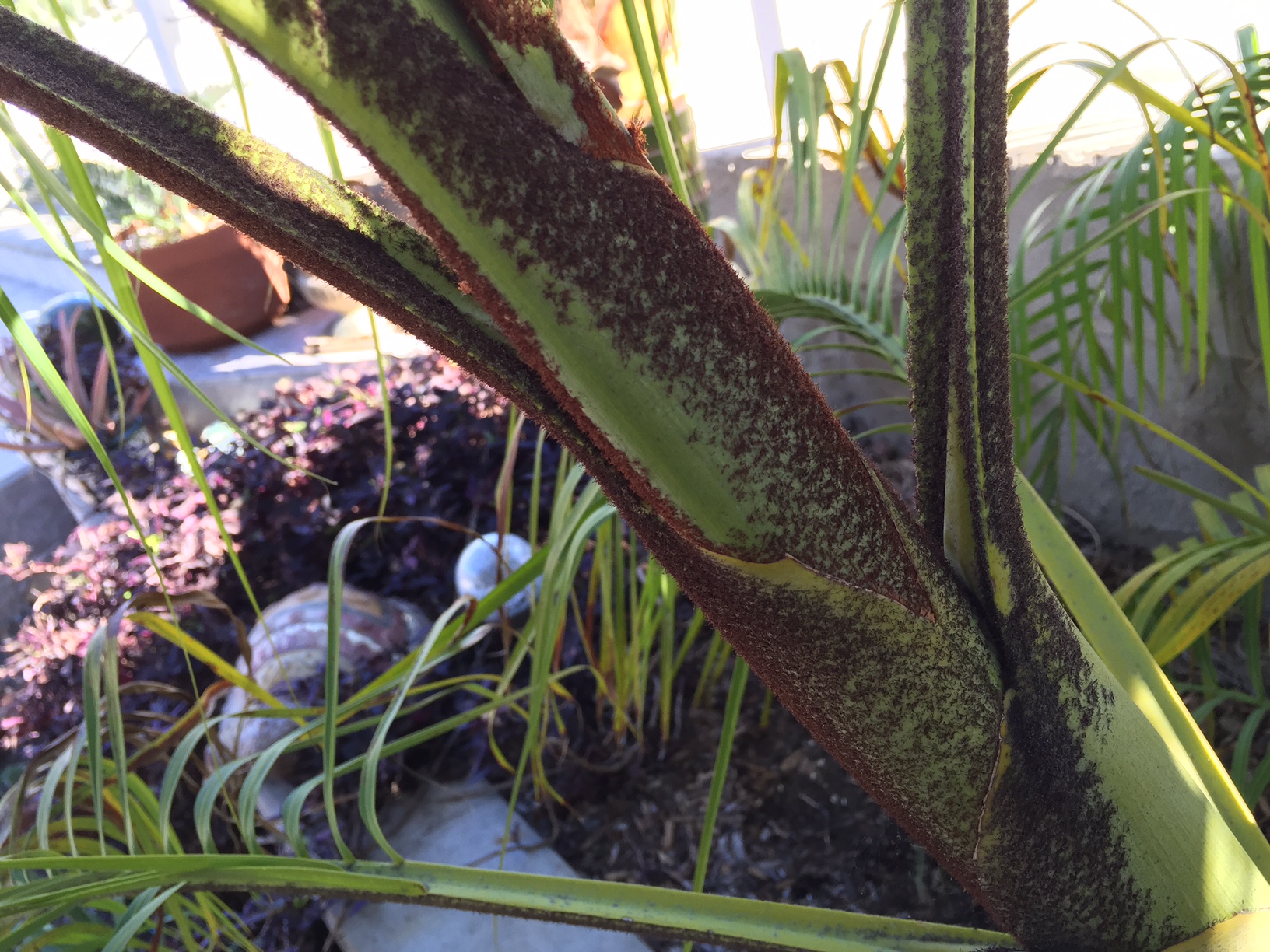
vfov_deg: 48.2
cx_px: 635
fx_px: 1064
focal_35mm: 29
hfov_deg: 61.7
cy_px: 476
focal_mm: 4.15
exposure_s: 1/120
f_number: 2.2
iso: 50
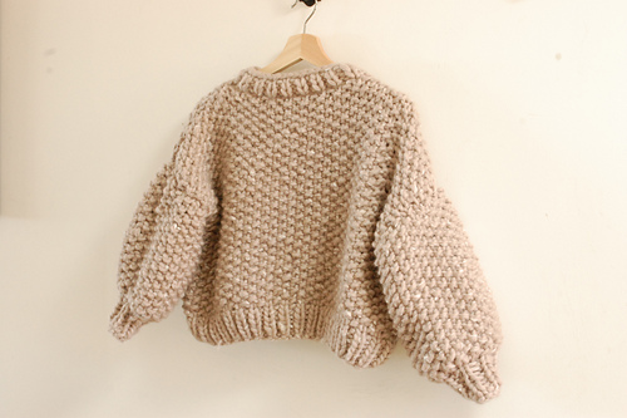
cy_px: 209
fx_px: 940
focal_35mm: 54
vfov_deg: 25.0
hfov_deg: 36.9
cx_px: 314
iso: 1600
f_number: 9
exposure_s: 1/20
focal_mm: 36
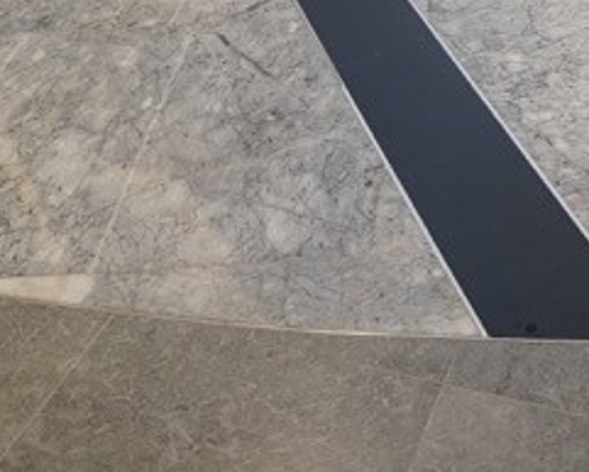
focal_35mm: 56
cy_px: -472
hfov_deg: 30.7
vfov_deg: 18.2
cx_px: 613
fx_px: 977
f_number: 4
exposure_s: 1/50
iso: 400
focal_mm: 12
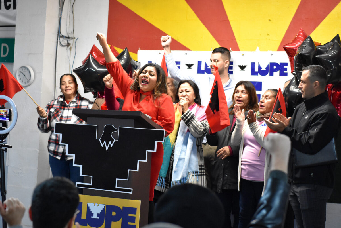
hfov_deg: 19.5
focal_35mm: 105
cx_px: 170
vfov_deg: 13.0
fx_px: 995
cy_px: 114
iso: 4000
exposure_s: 1/200
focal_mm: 70
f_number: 3.5
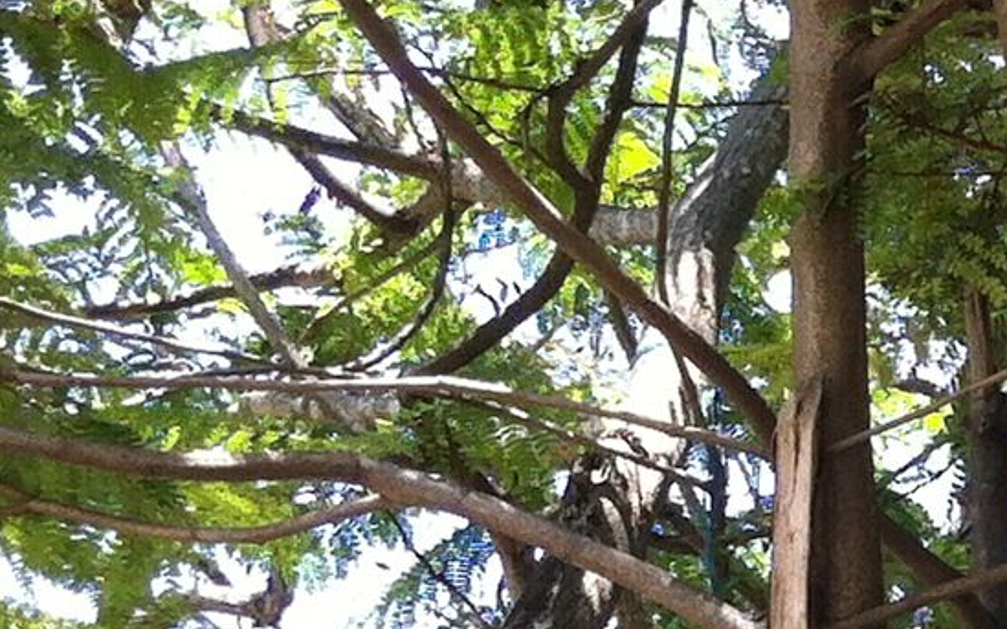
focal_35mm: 175
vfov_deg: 7.4
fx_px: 4802
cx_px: 2021
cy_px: 915
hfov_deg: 10.9
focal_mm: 3.85
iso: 80
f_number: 2.8
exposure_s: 1/148
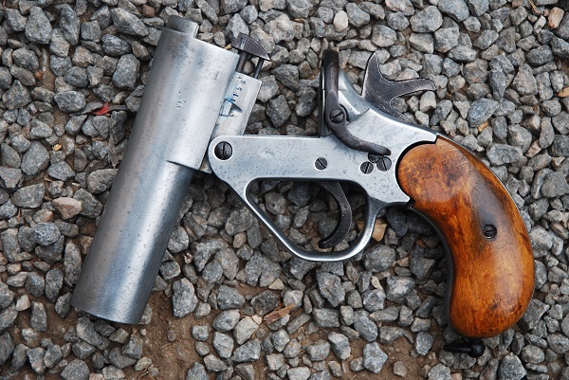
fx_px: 1471
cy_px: 190
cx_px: 284
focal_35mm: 93
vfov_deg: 14.7
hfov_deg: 21.9
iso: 200
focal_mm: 62
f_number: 4.5
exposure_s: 1/125
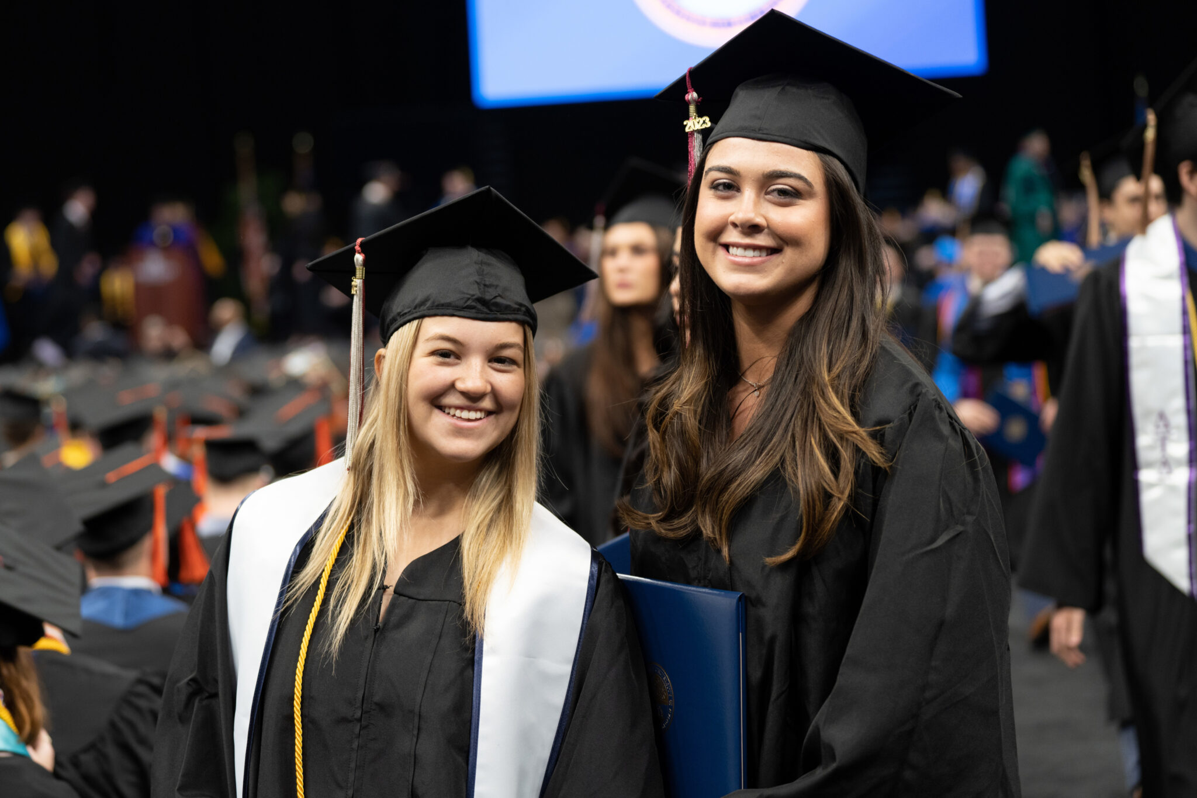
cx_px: 598
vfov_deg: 19.5
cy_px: 399
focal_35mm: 70
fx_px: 2327
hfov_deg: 28.8
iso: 800
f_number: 2.8
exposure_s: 1/160
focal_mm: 70
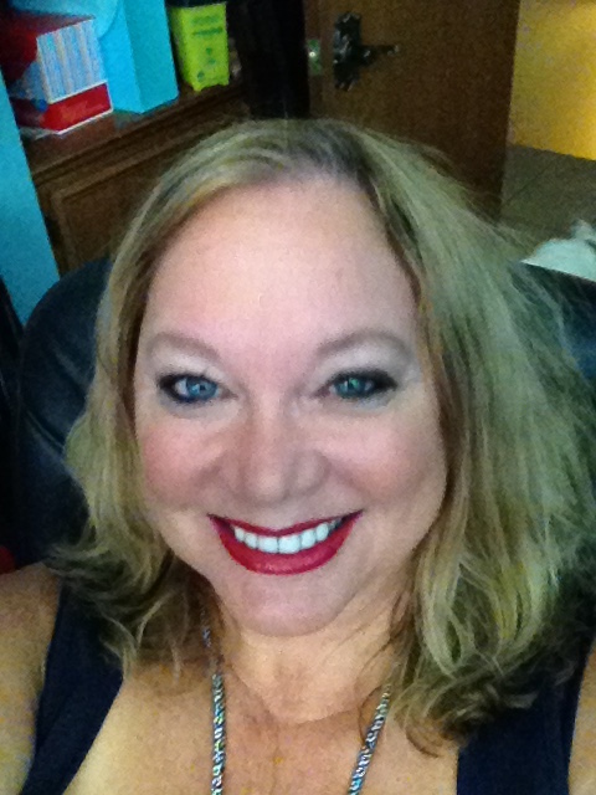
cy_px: 398
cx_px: 298
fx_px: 803
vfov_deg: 52.6
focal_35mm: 35
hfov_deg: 40.7
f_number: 2.4
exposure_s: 1/30
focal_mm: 1.85
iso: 640
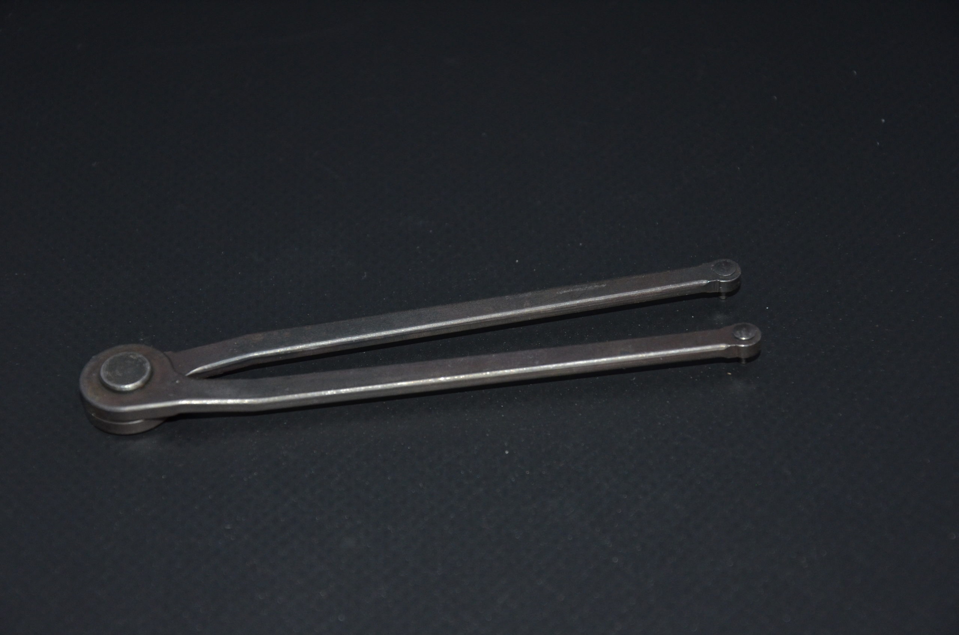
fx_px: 2632
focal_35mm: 99
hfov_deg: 20.7
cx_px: 480
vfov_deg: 13.8
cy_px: 318
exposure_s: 1/60
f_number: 5.3
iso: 800
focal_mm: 66
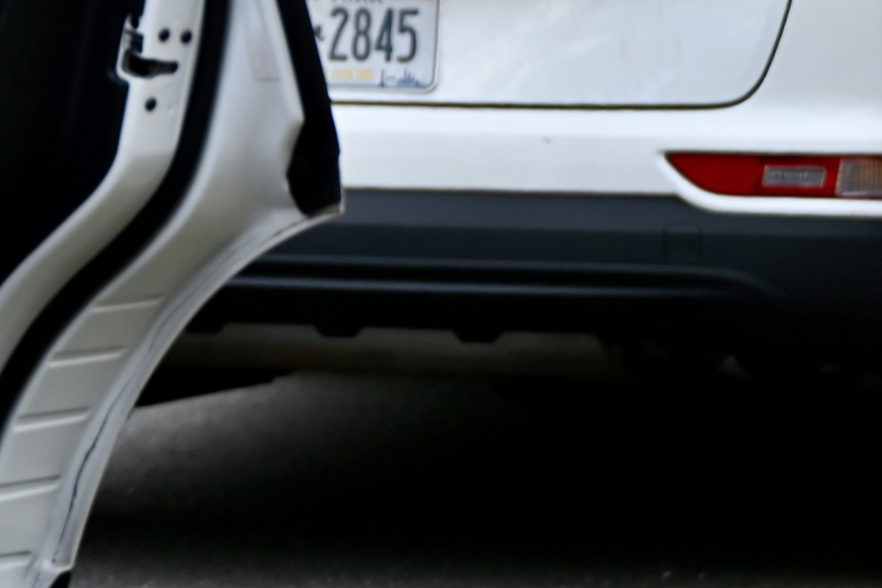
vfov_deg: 2.9
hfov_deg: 4.4
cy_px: -484
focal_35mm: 469
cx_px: -502
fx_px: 11490
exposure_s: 1/250
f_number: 2.8
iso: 80
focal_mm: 120
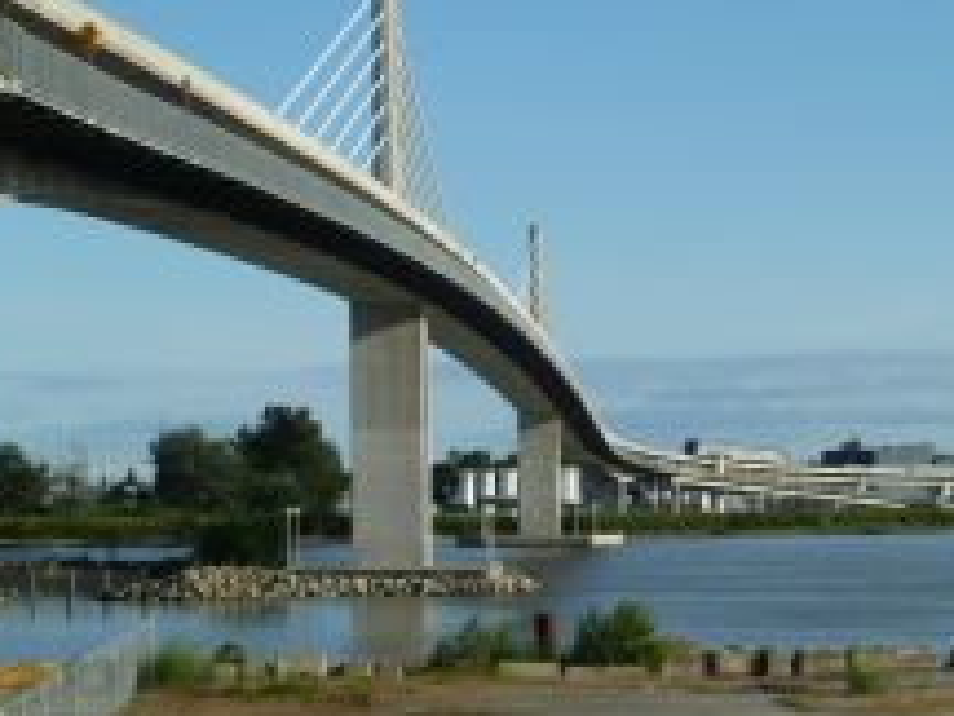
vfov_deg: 14.1
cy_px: 380
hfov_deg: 18.7
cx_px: 459
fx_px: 2894
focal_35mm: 105
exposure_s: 1/400
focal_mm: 10.3
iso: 80
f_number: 5
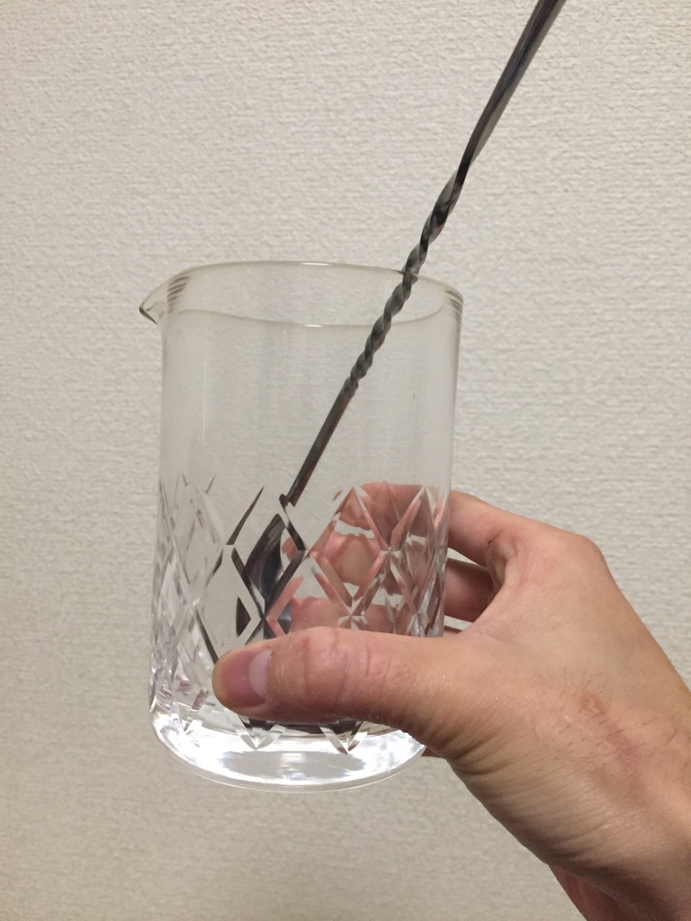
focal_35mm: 29
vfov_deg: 61.7
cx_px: 346
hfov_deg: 48.2
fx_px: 772
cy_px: 460
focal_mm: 4.15
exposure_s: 1/30
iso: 250
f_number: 2.2
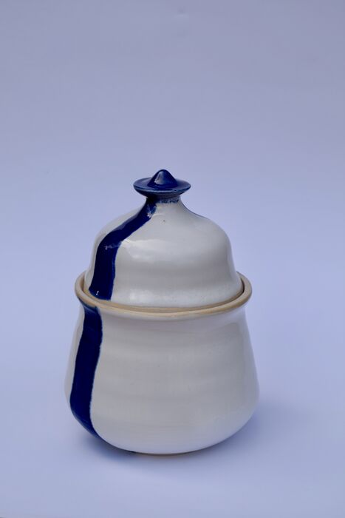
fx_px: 1034
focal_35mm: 72
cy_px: 259
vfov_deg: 28.1
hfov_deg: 18.9
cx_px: 172
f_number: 8
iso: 320
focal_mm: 48
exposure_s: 1/250
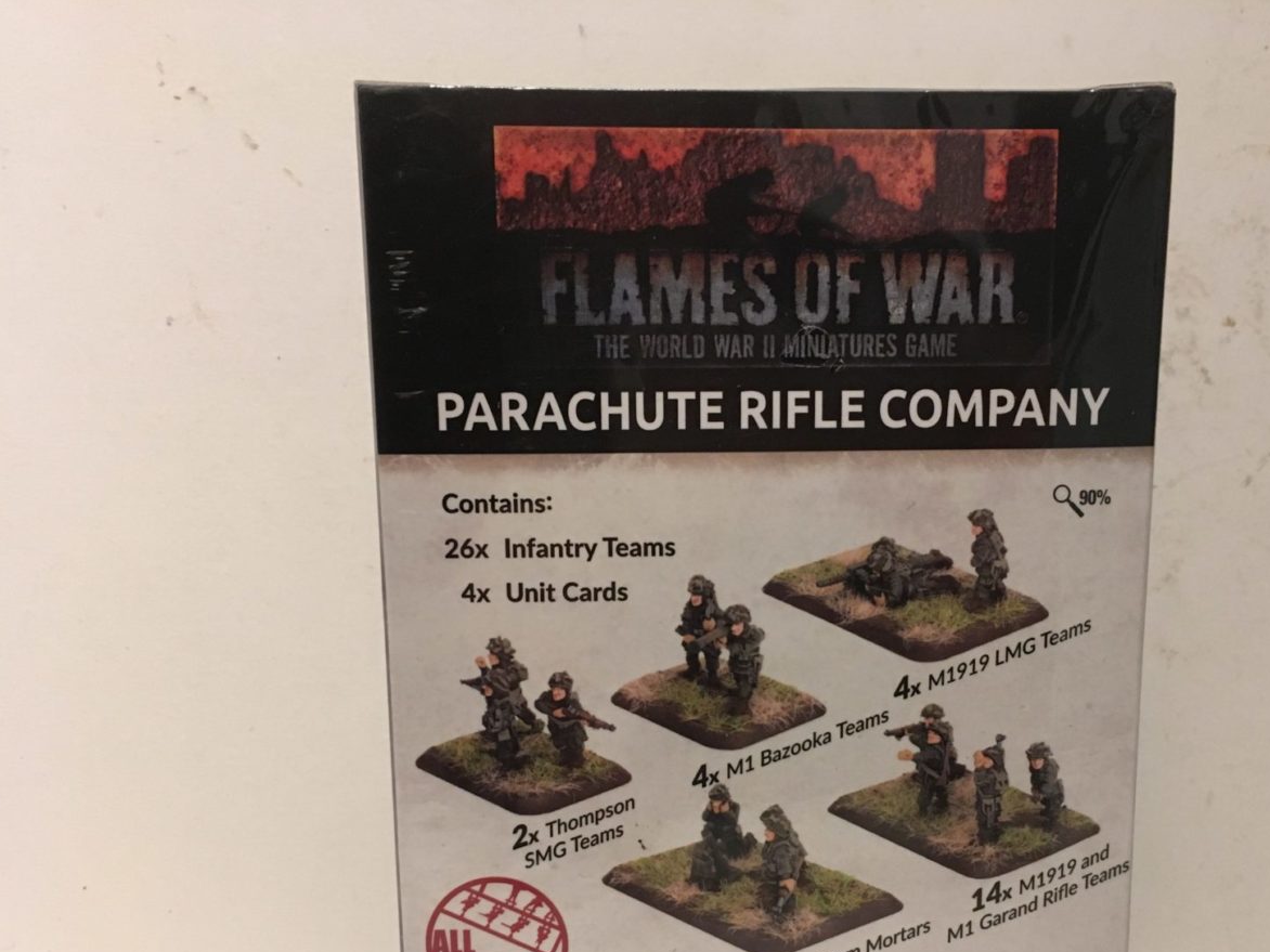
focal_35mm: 38
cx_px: 728
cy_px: 621
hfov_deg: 48.8
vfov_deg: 37.4
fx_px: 1394
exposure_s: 1/33
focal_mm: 4.15
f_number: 2.2
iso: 200
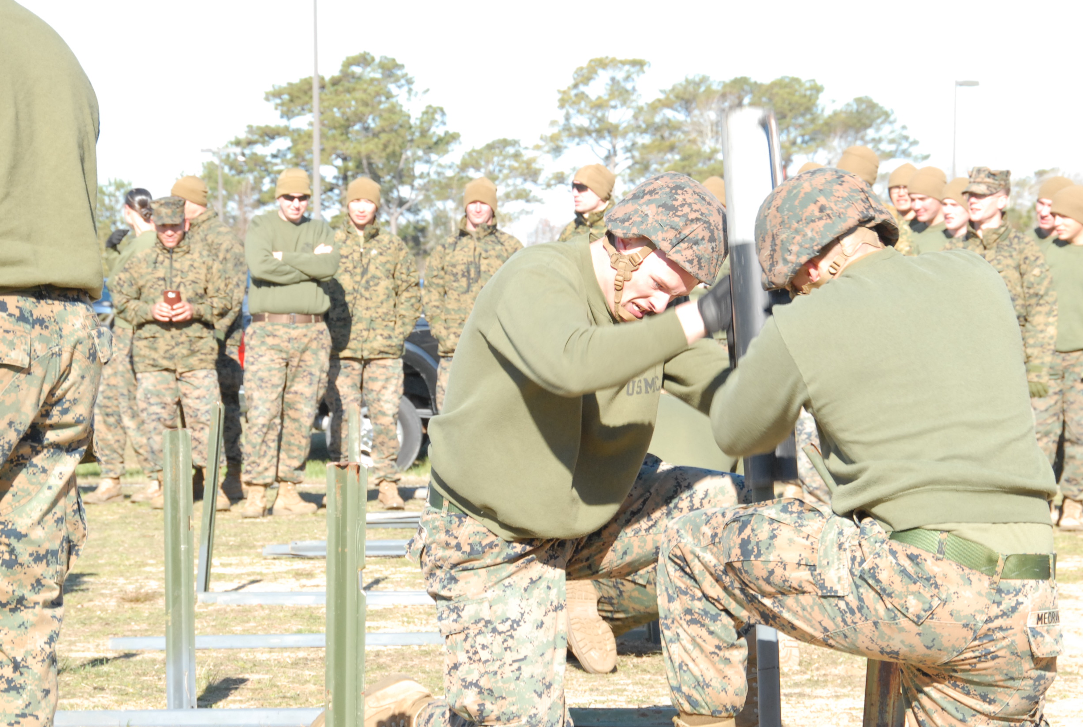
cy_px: 378
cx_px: 498
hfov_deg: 14.1
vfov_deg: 9.5
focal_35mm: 145
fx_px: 4371
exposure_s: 1/160
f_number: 22
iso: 400
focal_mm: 82
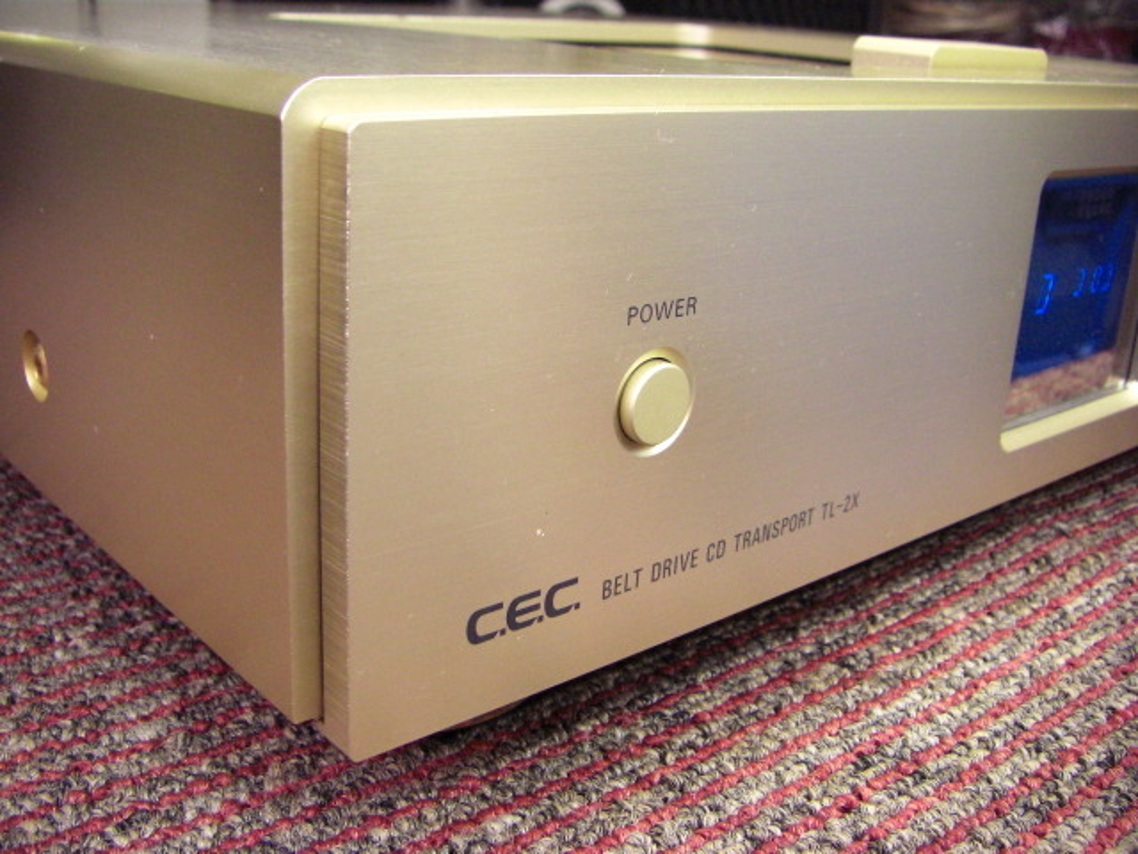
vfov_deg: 37.7
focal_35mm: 38
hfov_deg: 49.0
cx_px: 569
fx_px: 1249
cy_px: 427
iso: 400
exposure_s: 1/20
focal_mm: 6.3
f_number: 3.4
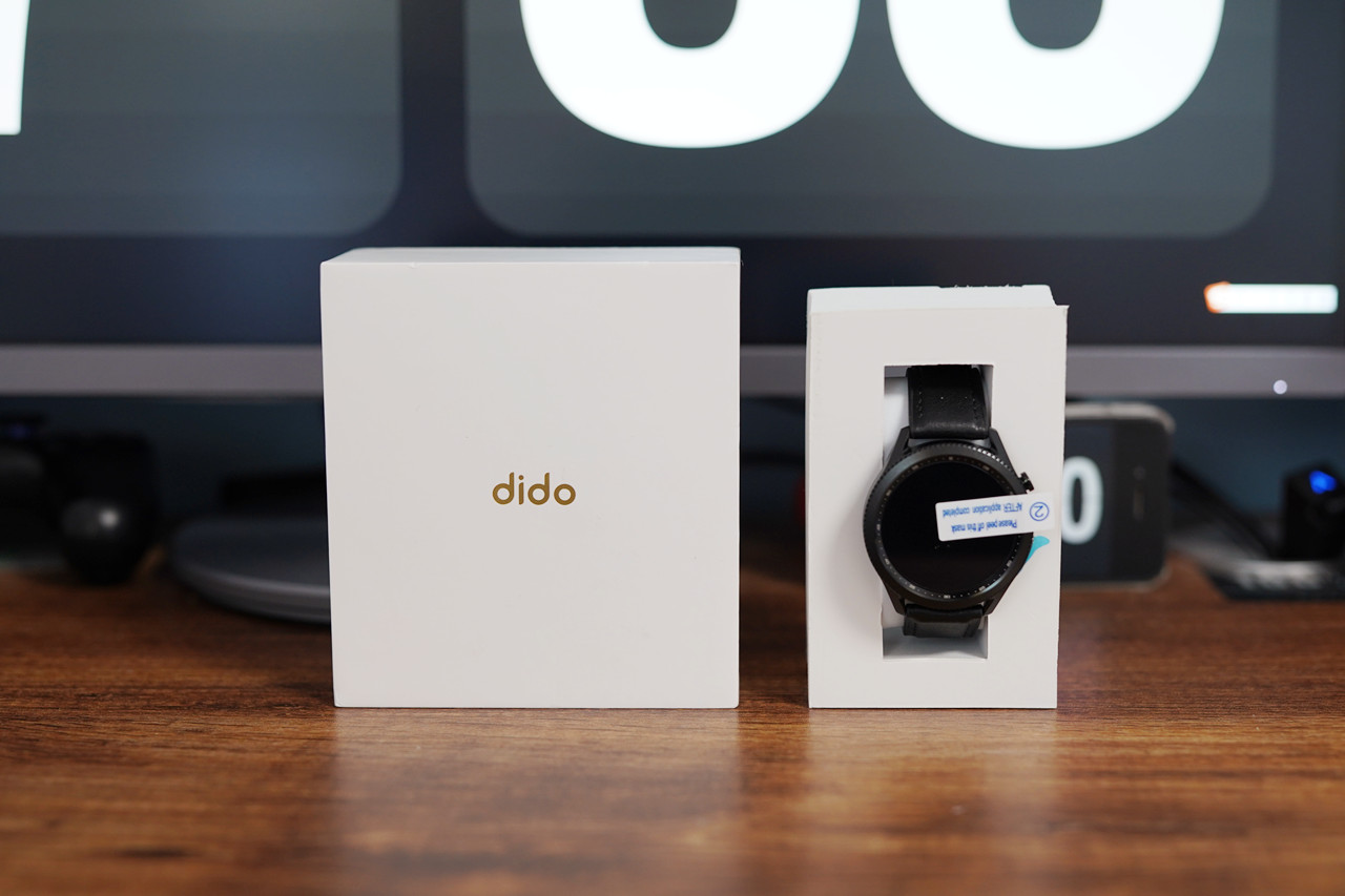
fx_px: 1868
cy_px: 448
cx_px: 672
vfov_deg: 27.0
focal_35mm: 50
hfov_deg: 39.6
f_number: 2.8
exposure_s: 1/100
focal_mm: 50
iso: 800
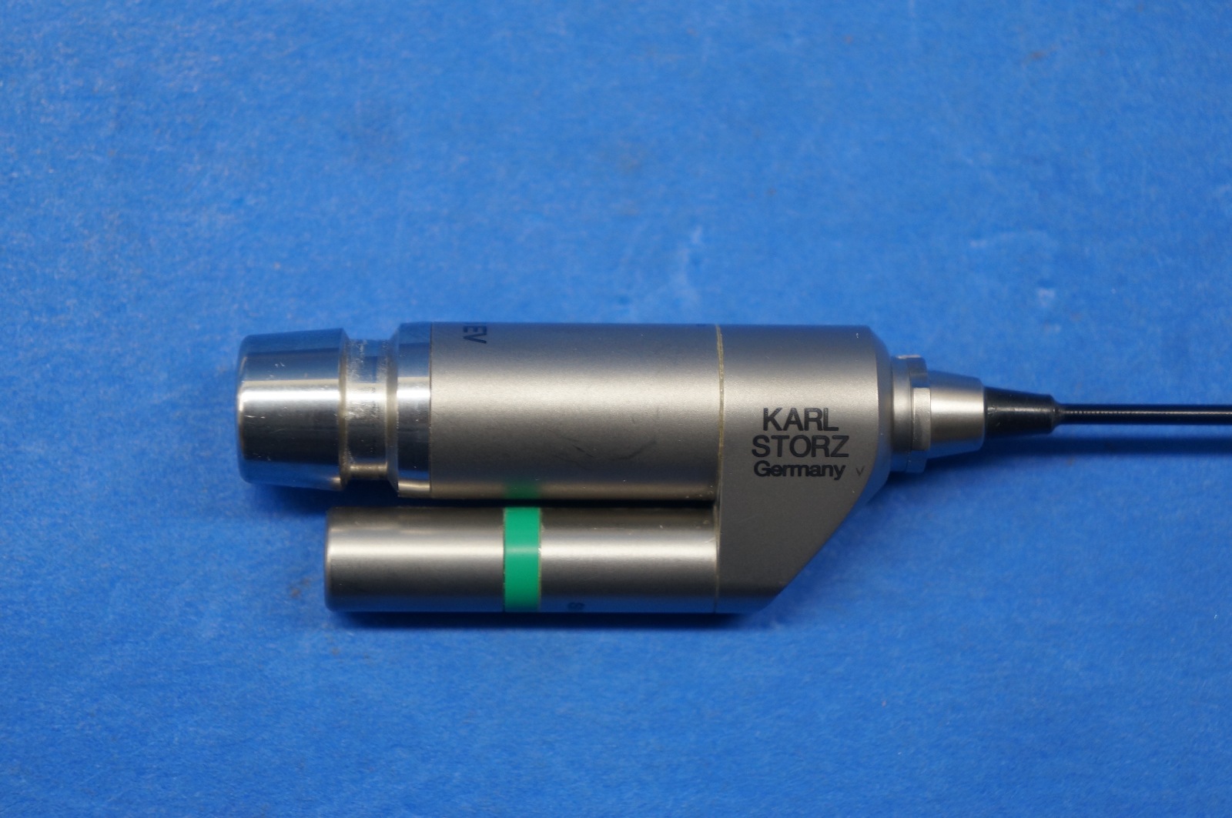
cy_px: 409
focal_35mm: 82
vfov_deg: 16.5
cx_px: 616
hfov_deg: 24.6
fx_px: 2820
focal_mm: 55
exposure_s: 1/60
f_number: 5.6
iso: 400
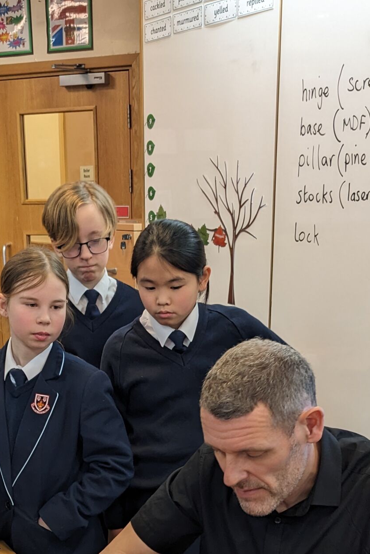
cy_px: 531
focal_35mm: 57
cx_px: 129
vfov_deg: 32.7
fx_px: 878
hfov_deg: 23.7
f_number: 1.73
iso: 80
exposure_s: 1/49.9
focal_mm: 4.38
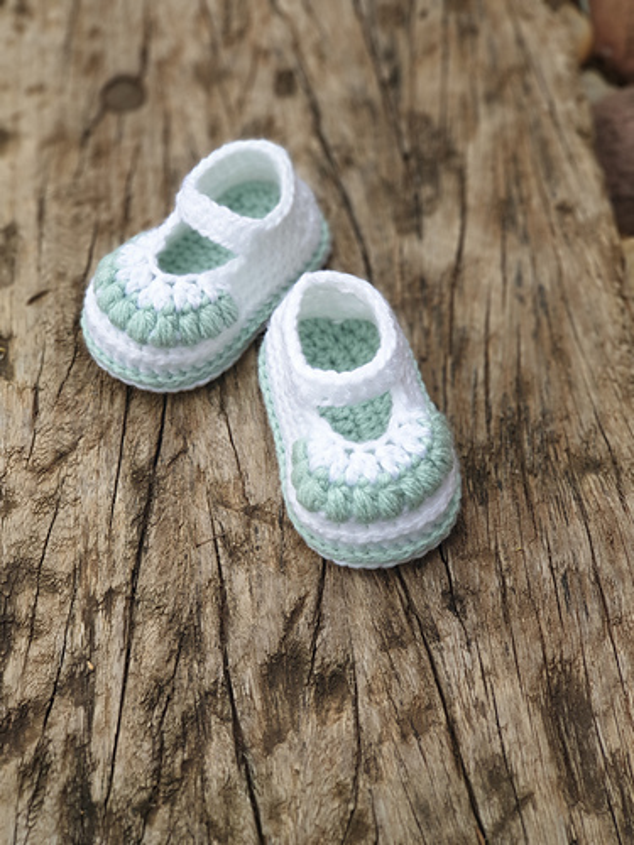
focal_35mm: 52
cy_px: 422
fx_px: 1270
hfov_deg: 28.0
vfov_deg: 36.8
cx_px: 317
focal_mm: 6
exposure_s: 1/223
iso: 100
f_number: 2.4
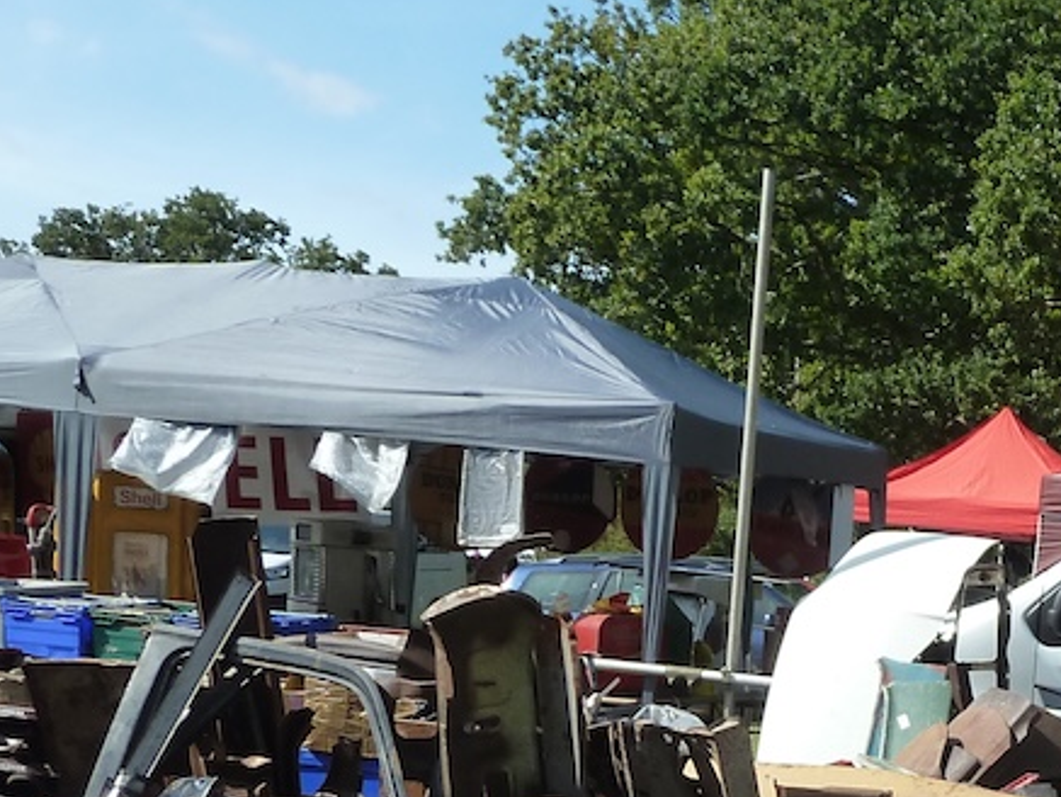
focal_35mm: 80
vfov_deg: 17.6
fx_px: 2453
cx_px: 1079
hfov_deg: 23.3
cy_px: 953
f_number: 4
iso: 125
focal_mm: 5
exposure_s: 1/500
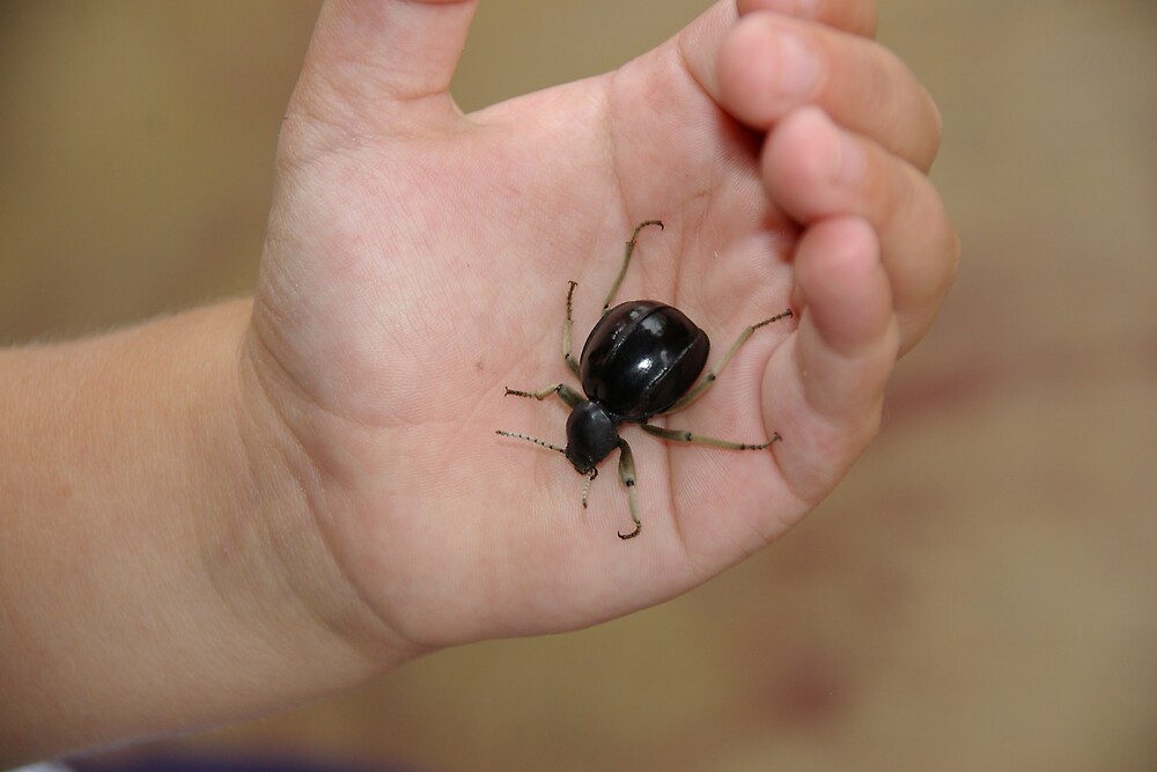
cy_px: 386
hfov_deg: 15.5
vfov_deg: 10.4
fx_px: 4243
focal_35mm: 132
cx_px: 578
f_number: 5.6
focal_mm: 88
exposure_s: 1/90
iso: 400
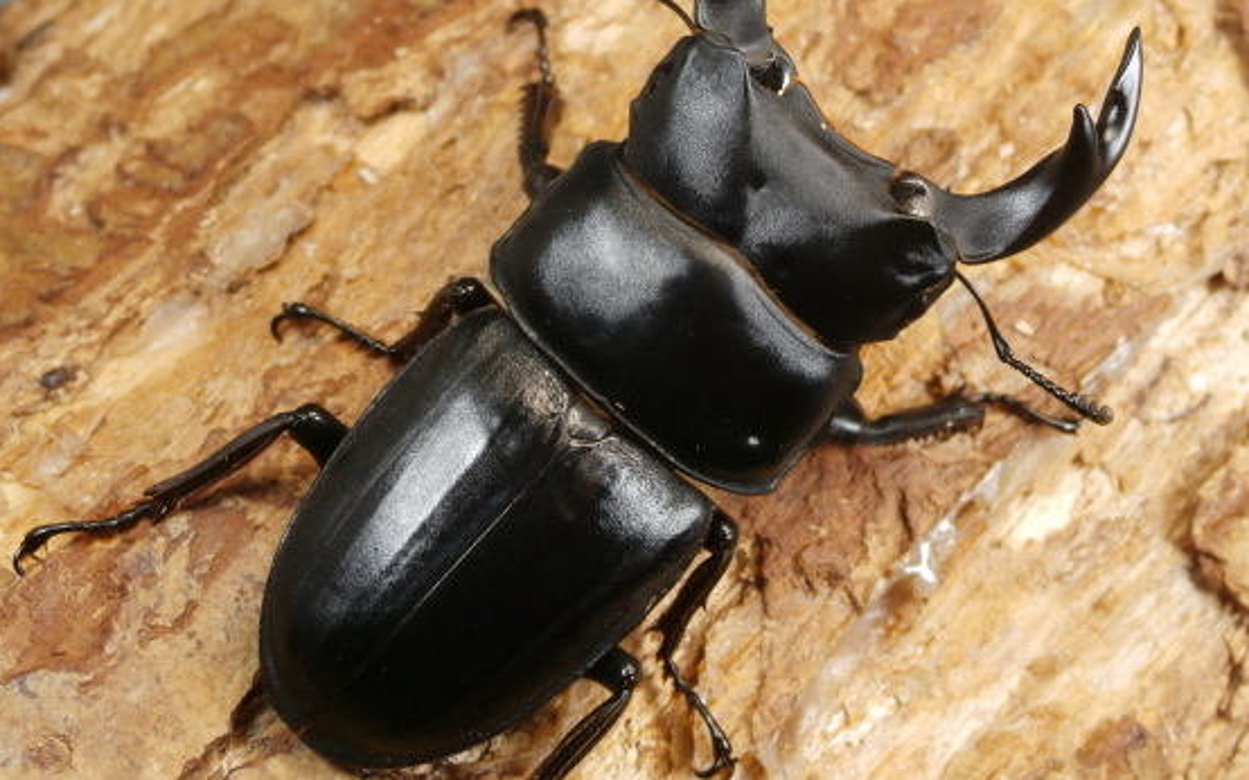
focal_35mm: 82
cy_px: 318
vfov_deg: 15.9
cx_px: 622
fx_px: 2791
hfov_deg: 25.2
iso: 200
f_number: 4.3
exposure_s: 1/60
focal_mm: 11.86
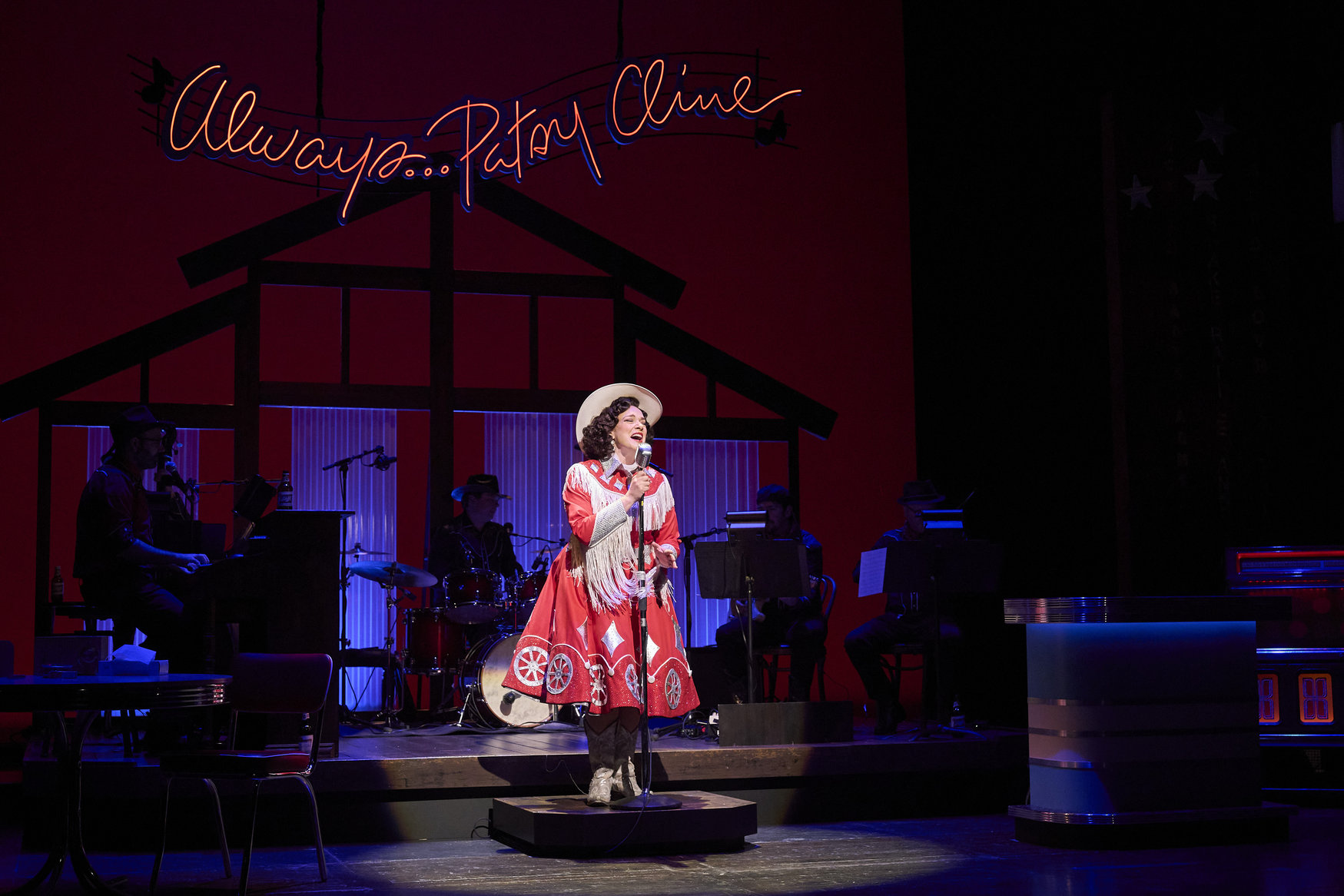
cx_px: 672
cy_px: 448
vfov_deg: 27.0
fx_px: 1867
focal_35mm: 50
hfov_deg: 39.6
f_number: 5.6
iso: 3200
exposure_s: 1/400
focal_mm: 50
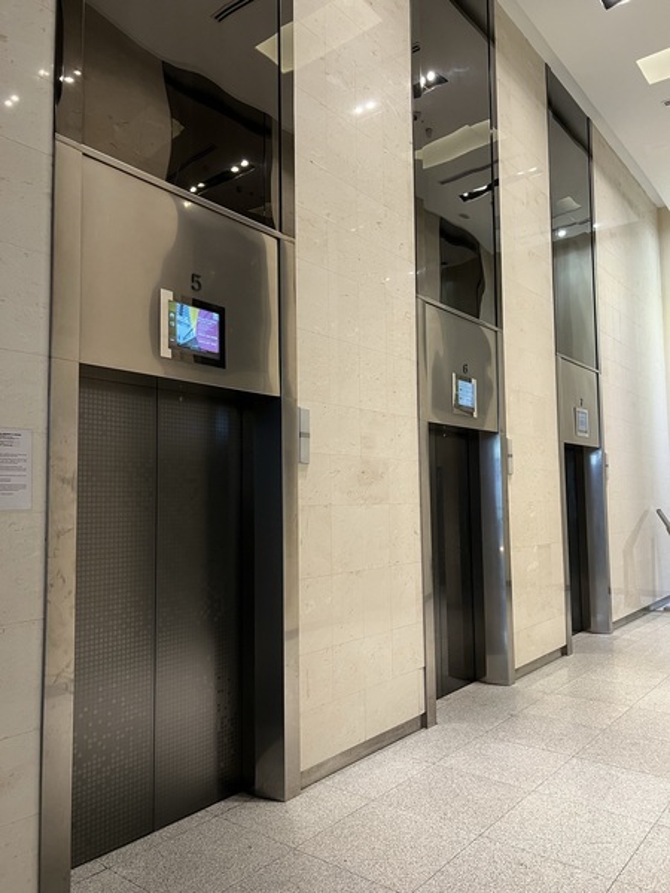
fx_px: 671
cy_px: 446
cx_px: 335
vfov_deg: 67.3
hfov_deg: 53.1
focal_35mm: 26
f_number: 1.5
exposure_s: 1/50
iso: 160
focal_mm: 5.7
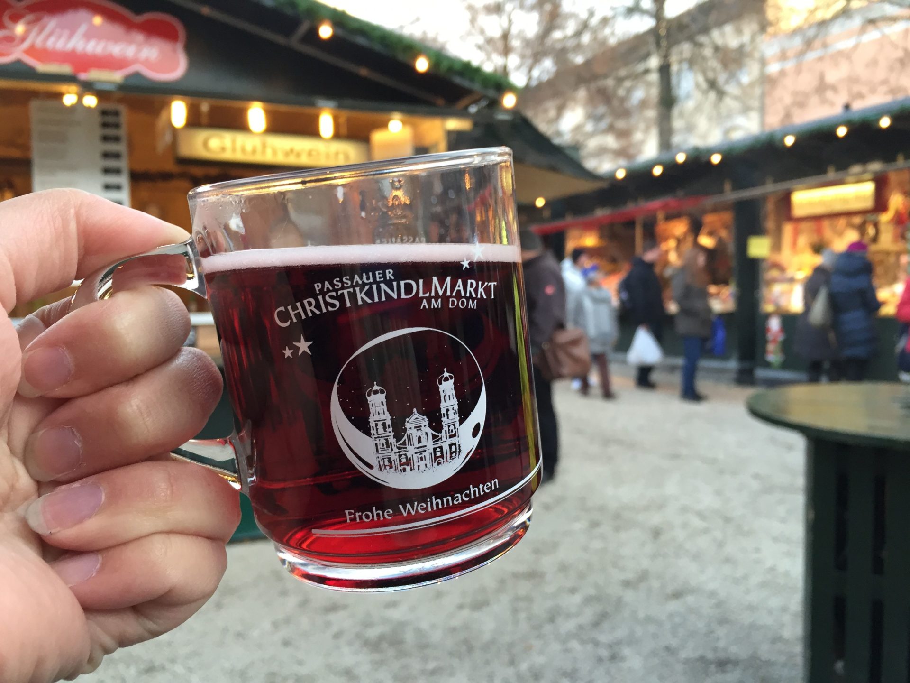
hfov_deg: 61.7
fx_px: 762
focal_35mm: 29
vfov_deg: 48.2
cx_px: 455
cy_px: 342
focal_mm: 4.15
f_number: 2.2
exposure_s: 1/30
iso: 32
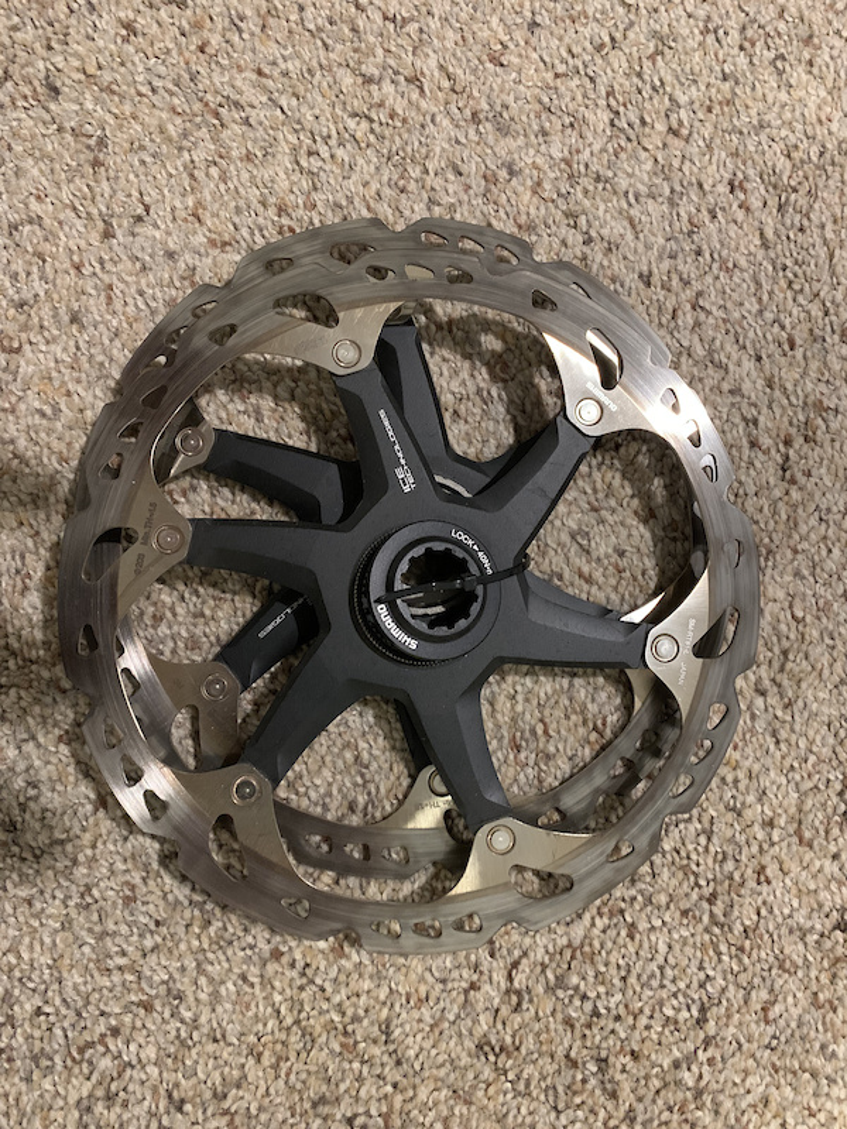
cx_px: 424
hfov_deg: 53.1
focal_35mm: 26
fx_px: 848
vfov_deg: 67.3
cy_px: 564
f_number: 1.8
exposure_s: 1/30
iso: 400
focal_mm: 4.25
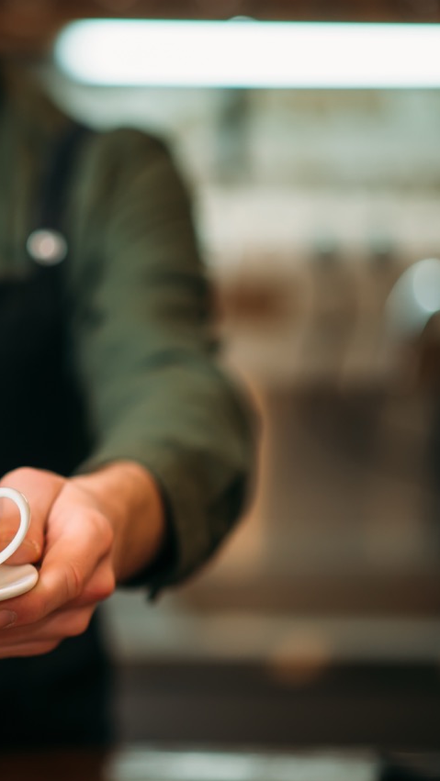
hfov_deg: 8.9
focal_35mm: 134
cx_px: -130
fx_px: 2778
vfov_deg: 16.0
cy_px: 391
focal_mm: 85
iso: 320
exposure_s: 1/200
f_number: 2.2
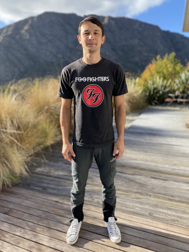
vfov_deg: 67.3
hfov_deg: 53.1
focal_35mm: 26
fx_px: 189
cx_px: 94
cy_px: 126
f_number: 1.8
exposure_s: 1/1007
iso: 32
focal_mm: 4.25
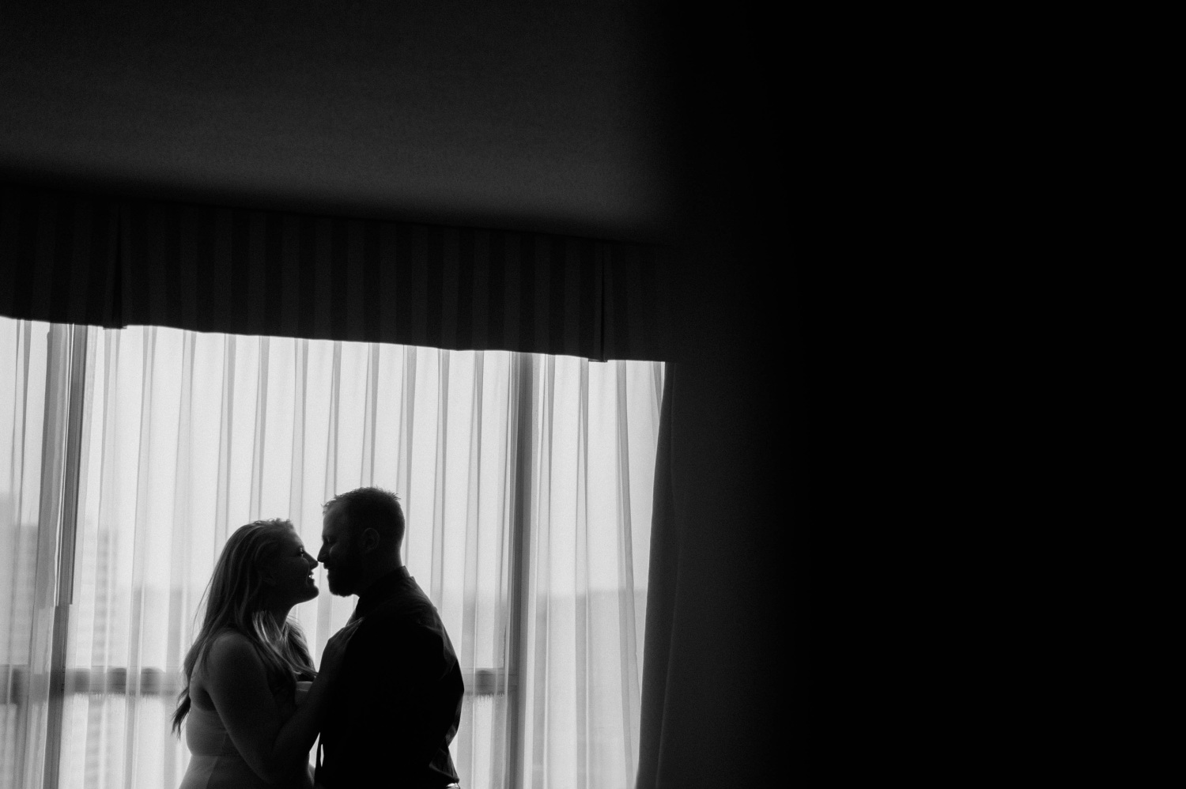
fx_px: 1646
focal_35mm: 50
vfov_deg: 27.0
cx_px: 593
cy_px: 394
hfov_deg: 39.6
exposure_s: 1/8000
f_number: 1.8
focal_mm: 50
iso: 800
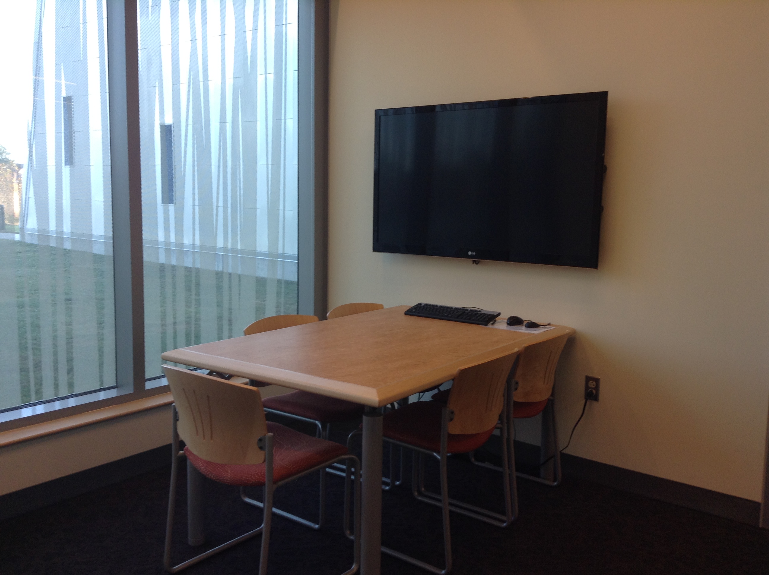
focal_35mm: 33
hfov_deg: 55.4
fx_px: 732
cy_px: 288
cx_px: 384
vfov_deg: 42.8
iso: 32
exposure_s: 1/40
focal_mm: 3.3
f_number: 2.4
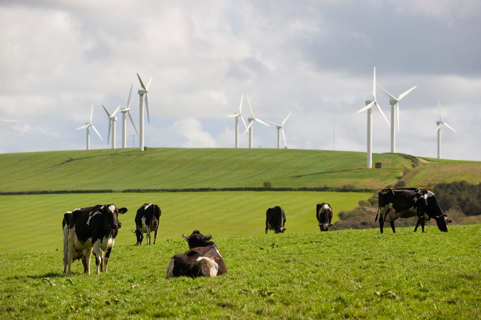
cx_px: 240
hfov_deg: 10.3
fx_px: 2670
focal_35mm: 200
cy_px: 160
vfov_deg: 6.9
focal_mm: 200
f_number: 7.1
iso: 200
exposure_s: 1/640
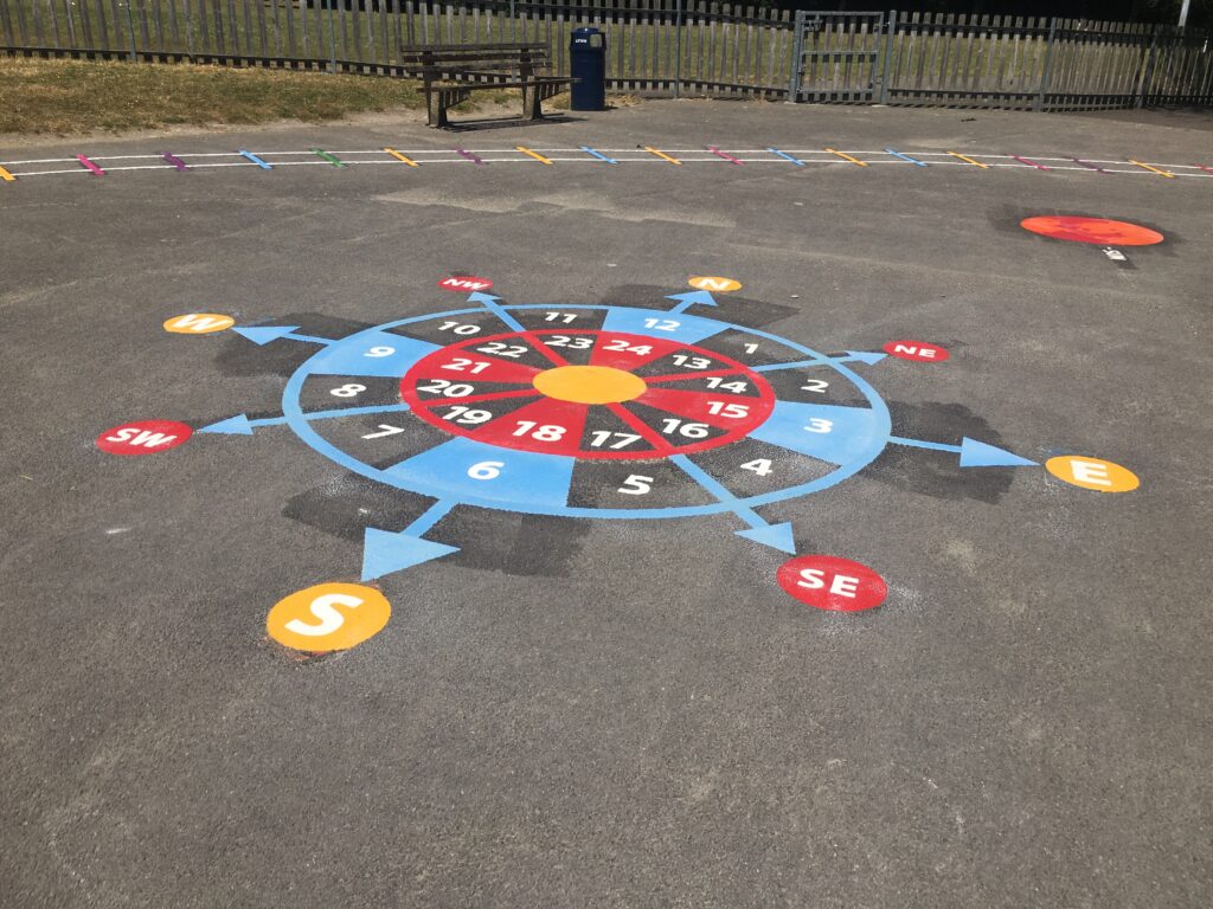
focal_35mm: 29
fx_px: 1016
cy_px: 454
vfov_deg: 48.2
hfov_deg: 61.7
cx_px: 606
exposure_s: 1/3205
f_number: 2.2
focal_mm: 4.15
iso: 25
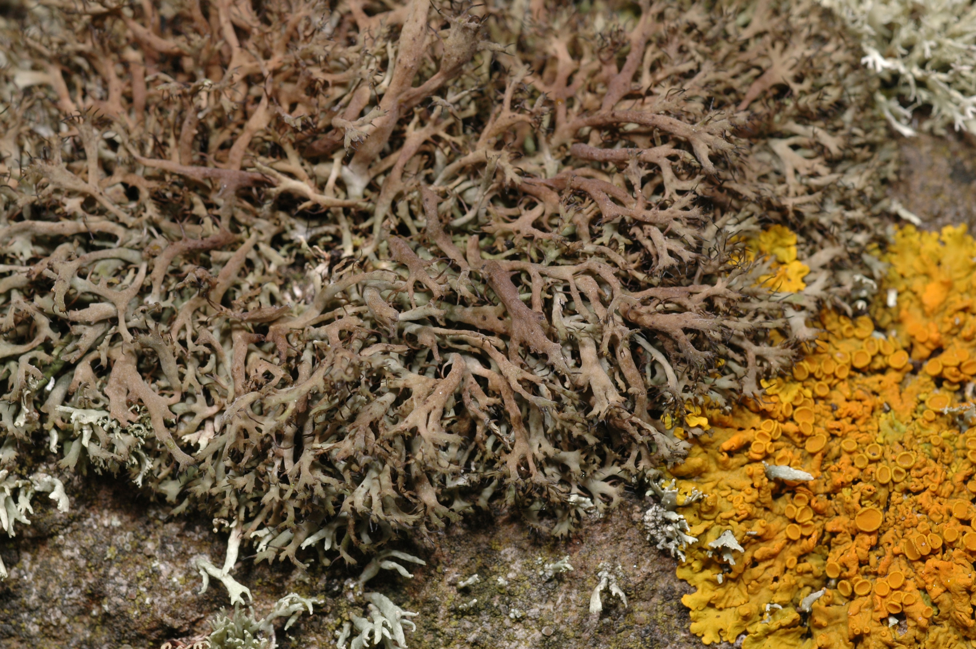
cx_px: 488
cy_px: 324
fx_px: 2438
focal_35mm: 90
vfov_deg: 15.2
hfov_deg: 22.6
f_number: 16
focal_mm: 60
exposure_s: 1/400
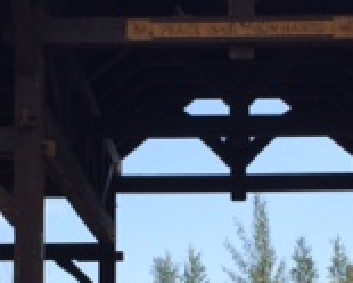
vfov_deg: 13.0
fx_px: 1222
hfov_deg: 16.4
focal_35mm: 117
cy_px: 301
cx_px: 203
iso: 32
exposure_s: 1/1414
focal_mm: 4.15
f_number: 2.2
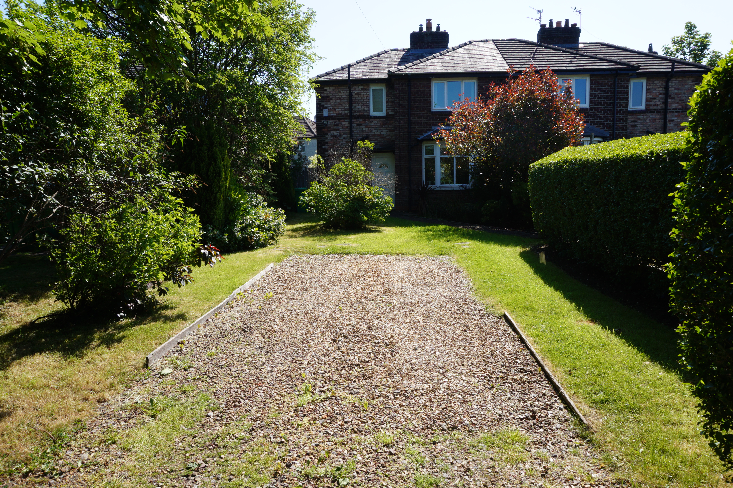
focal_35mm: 24
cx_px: 366
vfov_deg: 53.1
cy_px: 244
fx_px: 488
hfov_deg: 73.8
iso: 100
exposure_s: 1/80
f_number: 11
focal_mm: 16
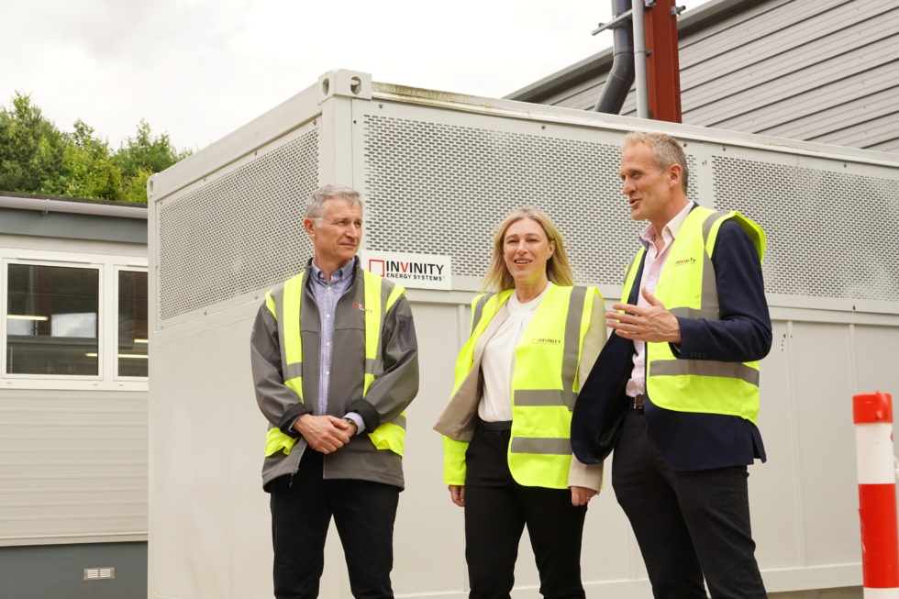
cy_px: 300
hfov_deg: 37.9
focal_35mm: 52
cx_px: 450
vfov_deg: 25.7
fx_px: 1311
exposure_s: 1/250
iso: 400
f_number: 8
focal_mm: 35
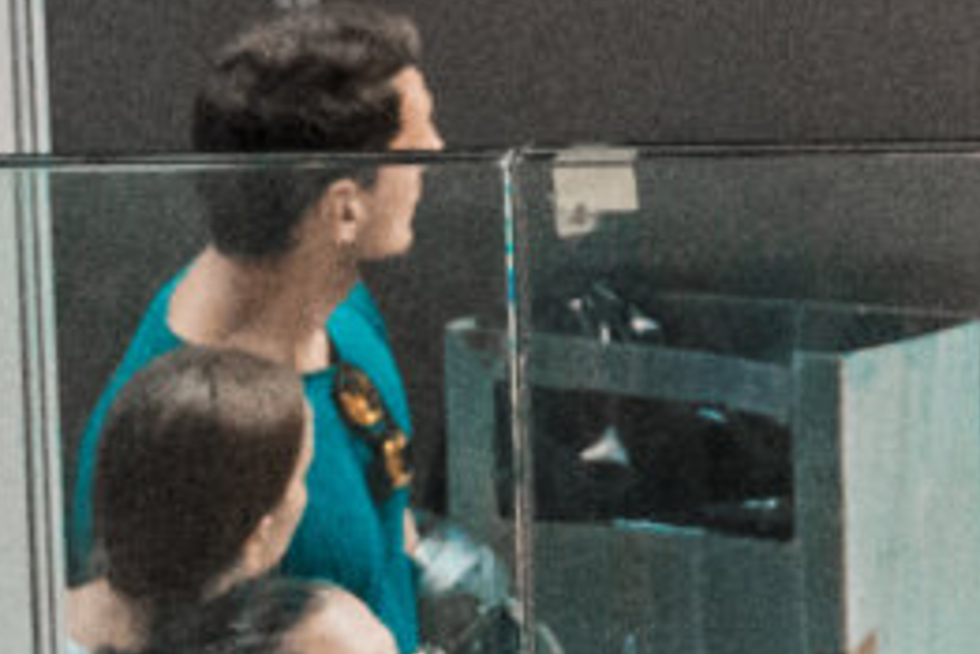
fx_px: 10186
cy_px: -1196
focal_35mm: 374
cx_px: 2989
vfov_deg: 3.6
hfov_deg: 5.2
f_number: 4.2
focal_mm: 34
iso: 2000
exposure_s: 1/250
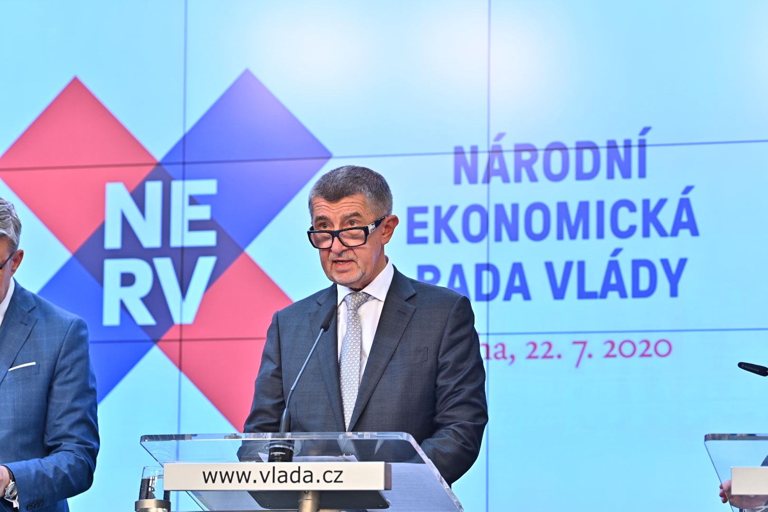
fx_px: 2880
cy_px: 256
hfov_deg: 15.2
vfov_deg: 10.2
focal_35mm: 135
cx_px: 384
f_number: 4
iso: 800
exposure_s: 1/60
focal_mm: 135
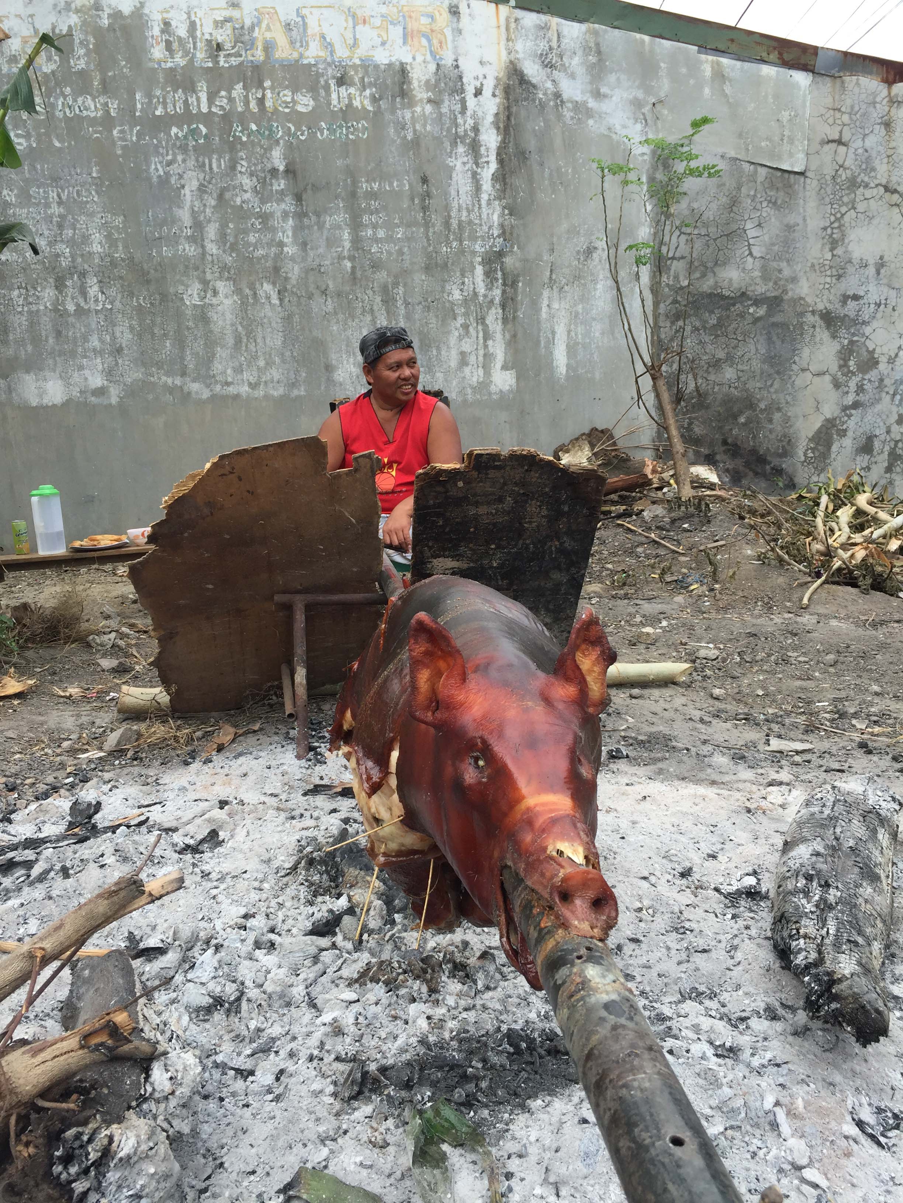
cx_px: 452
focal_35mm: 29
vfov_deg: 61.7
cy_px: 602
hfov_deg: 48.2
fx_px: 1009
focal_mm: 4.15
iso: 32
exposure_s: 1/659
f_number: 2.2
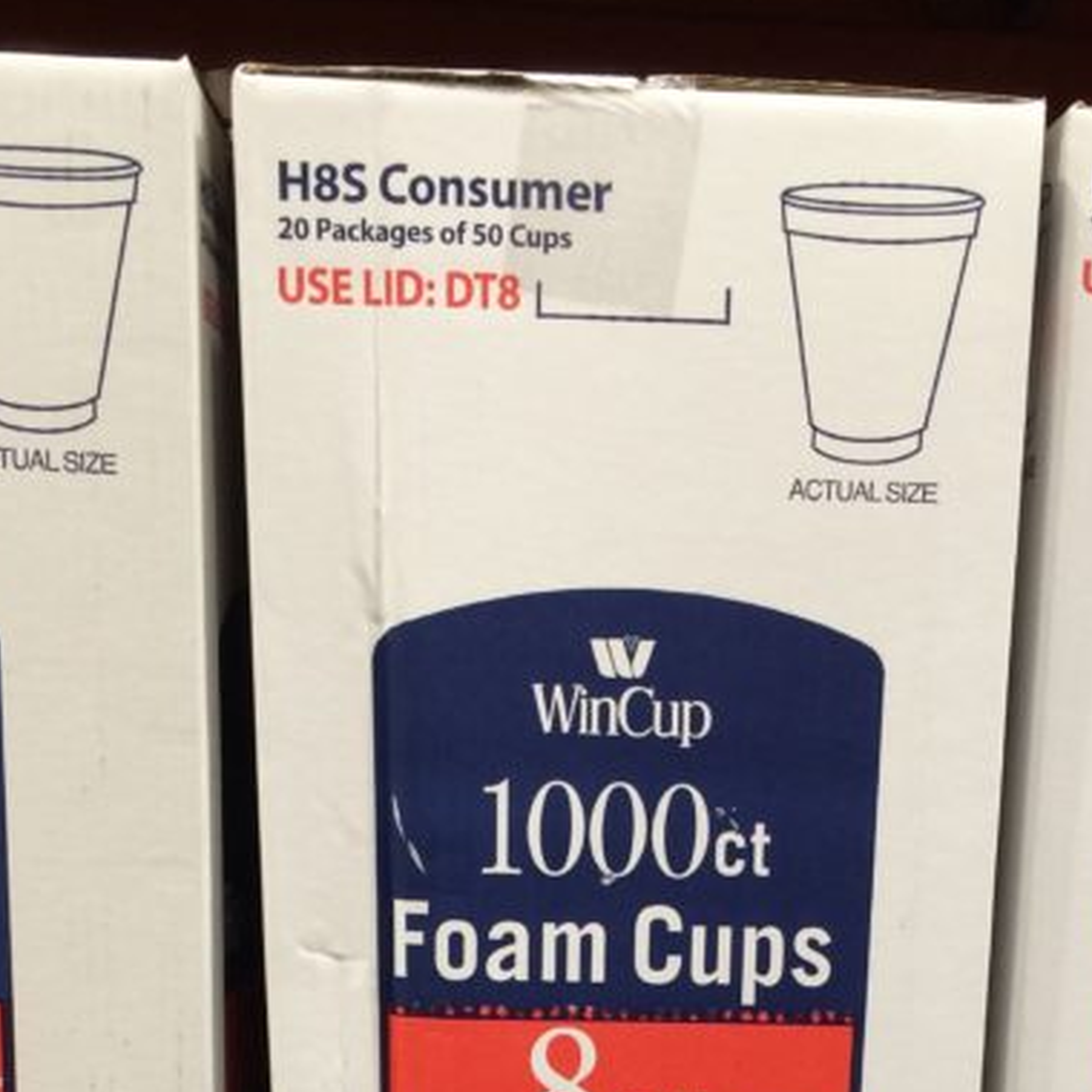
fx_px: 2463
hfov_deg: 25.0
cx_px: 615
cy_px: 1451
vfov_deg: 22.2
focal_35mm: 69
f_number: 2.2
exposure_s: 1/33
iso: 100
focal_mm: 4.15
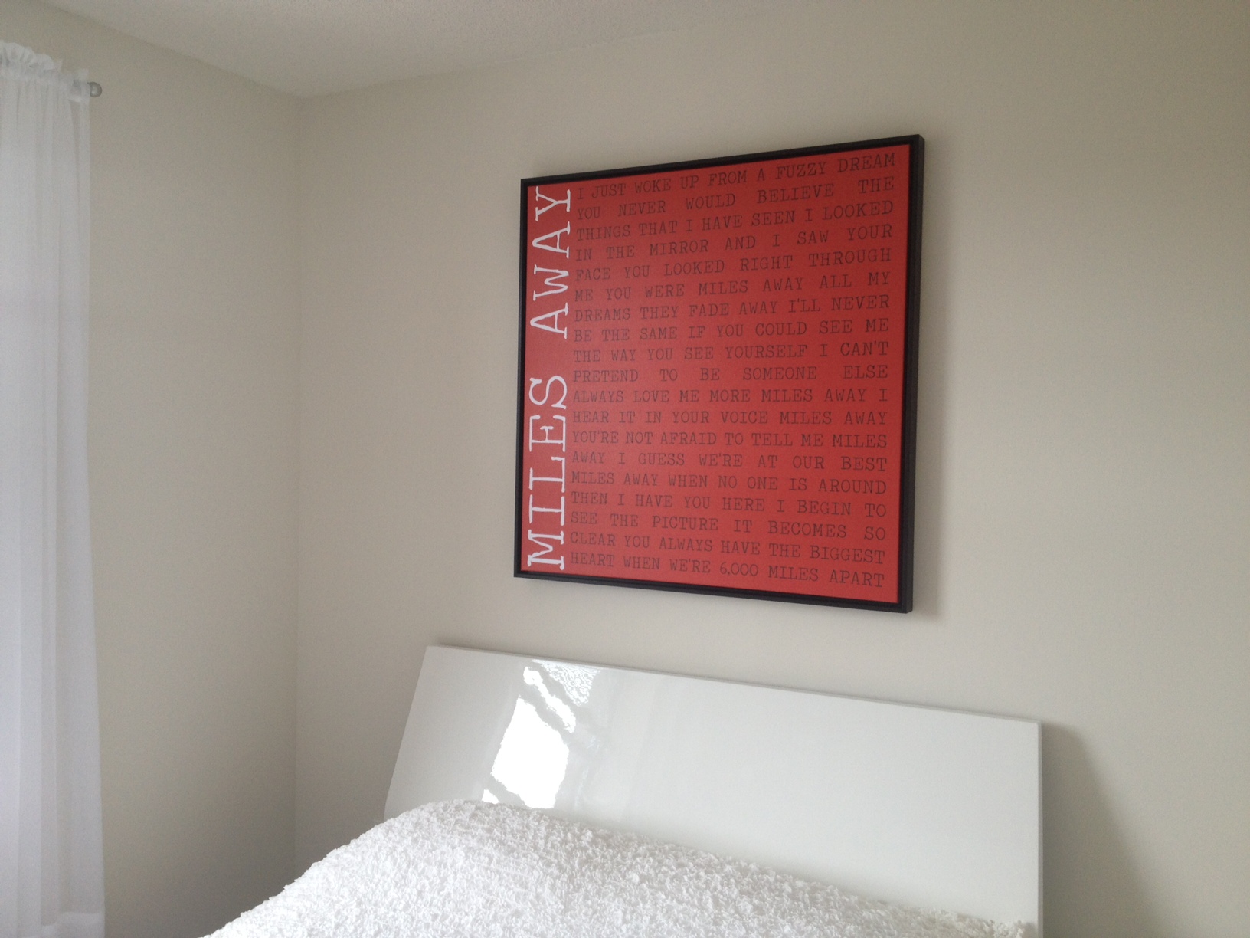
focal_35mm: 35
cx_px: 625
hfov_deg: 52.6
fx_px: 1264
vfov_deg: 40.7
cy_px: 469
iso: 50
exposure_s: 1/40
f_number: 2.4
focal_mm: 4.28
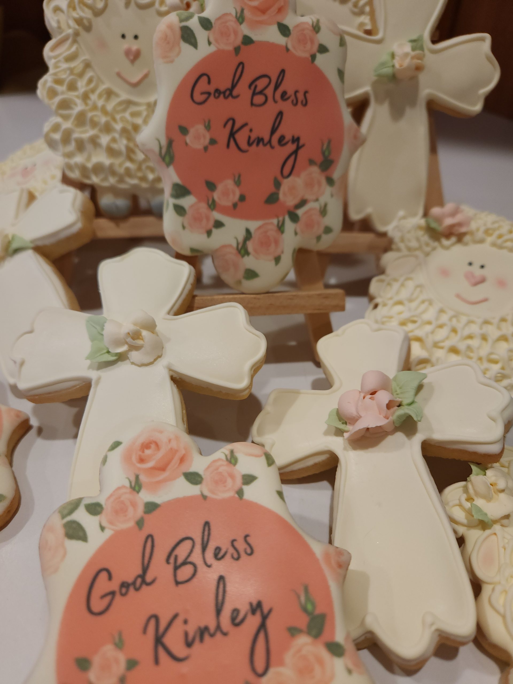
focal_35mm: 23
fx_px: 454
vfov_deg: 73.9
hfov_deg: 58.9
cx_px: 256
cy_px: 342
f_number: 1.8
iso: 100
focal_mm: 5.4
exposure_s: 1/60
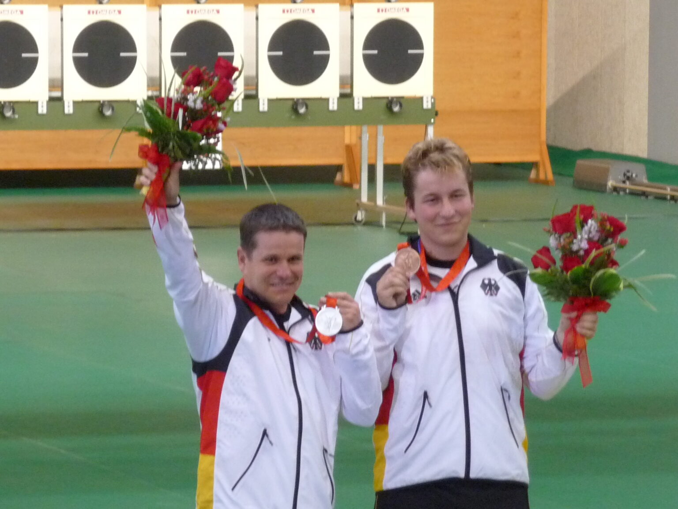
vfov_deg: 5.2
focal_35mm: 285
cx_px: 339
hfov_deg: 7.0
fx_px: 5582
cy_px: 254
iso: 400
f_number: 4.8
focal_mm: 29.1
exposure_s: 1/50
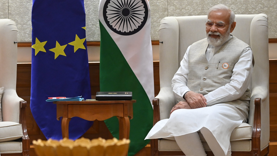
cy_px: 75
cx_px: 91
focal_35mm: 149
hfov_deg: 14.4
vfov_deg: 8.1
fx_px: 1094
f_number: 5.6
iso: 6400
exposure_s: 1/400
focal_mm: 105
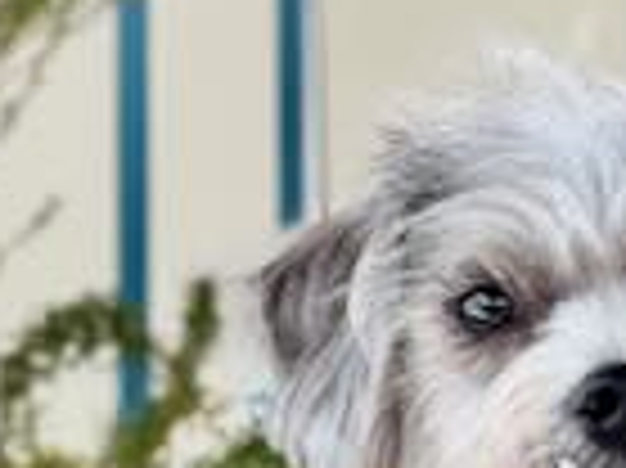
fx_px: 4065
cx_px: -117
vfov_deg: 6.4
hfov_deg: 8.7
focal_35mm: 225
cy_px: 954
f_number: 1.6
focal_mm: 5.96
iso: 32
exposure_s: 1/217
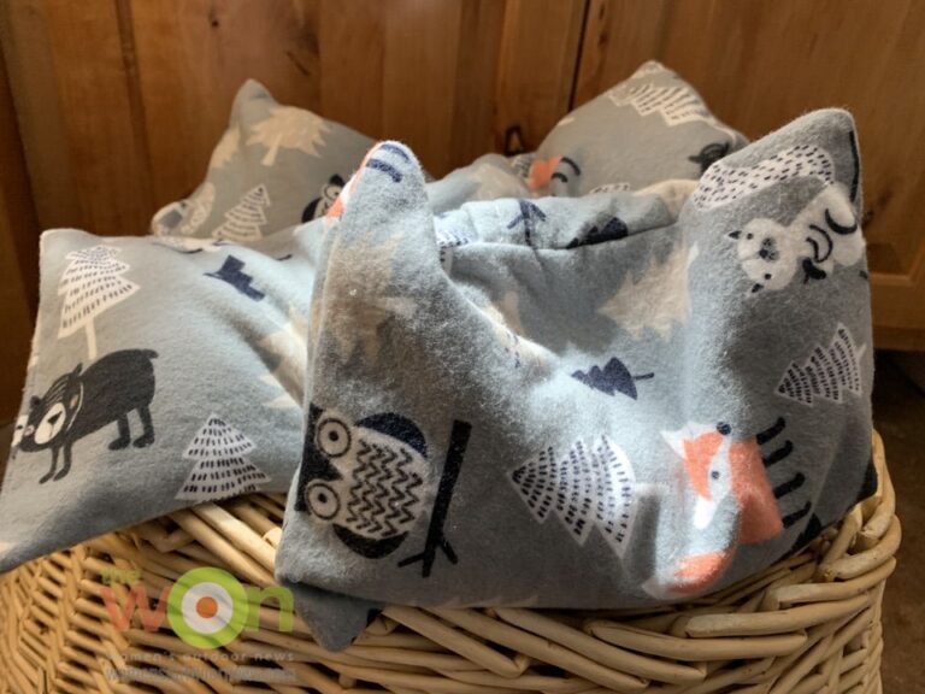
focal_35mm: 26
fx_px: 695
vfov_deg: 53.1
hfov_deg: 67.3
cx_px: 462
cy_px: 347
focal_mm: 4.25
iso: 125
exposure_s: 1/60
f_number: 1.8
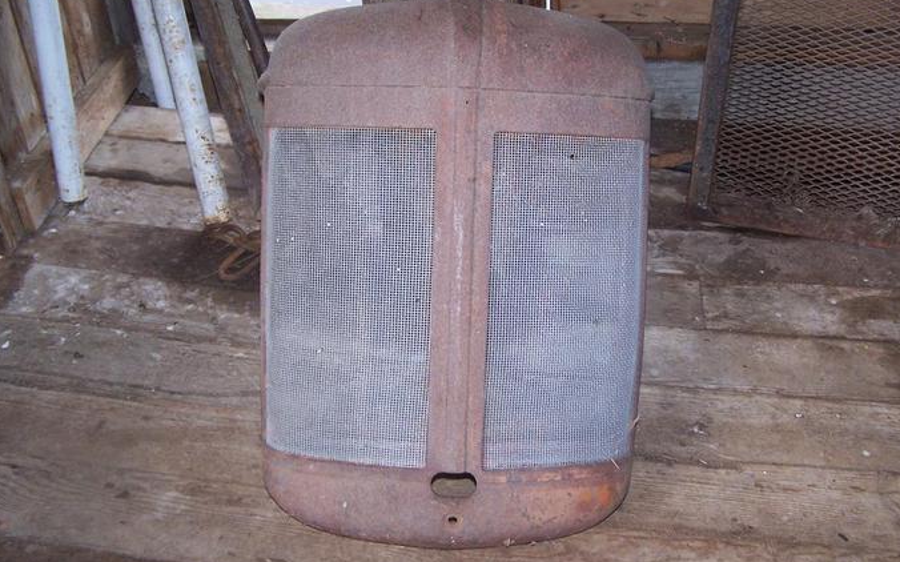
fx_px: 1005
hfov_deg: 48.2
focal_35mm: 41
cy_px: 282
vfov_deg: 31.2
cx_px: 453
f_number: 2.8
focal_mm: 6.3
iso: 140
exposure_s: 1/60
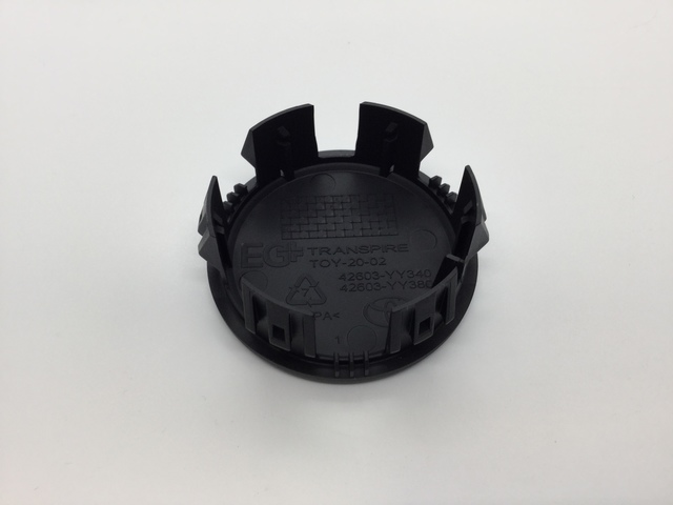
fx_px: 603
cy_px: 252
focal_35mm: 31
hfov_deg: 58.4
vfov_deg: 45.4
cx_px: 336
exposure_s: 1/60
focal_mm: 3.3
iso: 32
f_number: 2.4
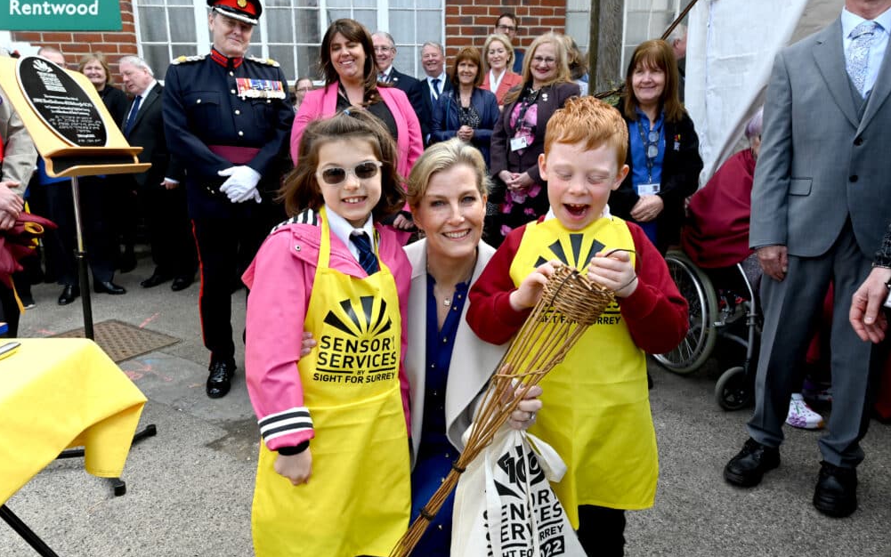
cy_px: 279
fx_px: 607
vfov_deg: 49.3
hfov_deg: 72.5
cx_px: 436
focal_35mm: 25
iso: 800
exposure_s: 1/640
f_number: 8
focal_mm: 24
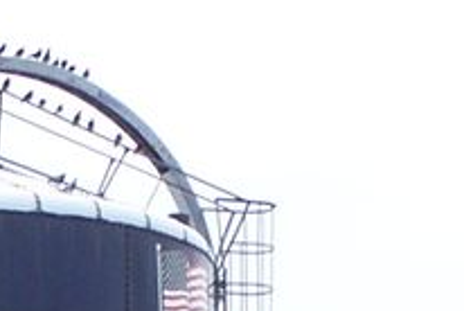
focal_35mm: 635
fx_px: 8196
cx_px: 104
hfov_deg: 3.2
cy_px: 994
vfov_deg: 2.2
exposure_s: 1/500
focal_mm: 17.5
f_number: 3.2
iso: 80
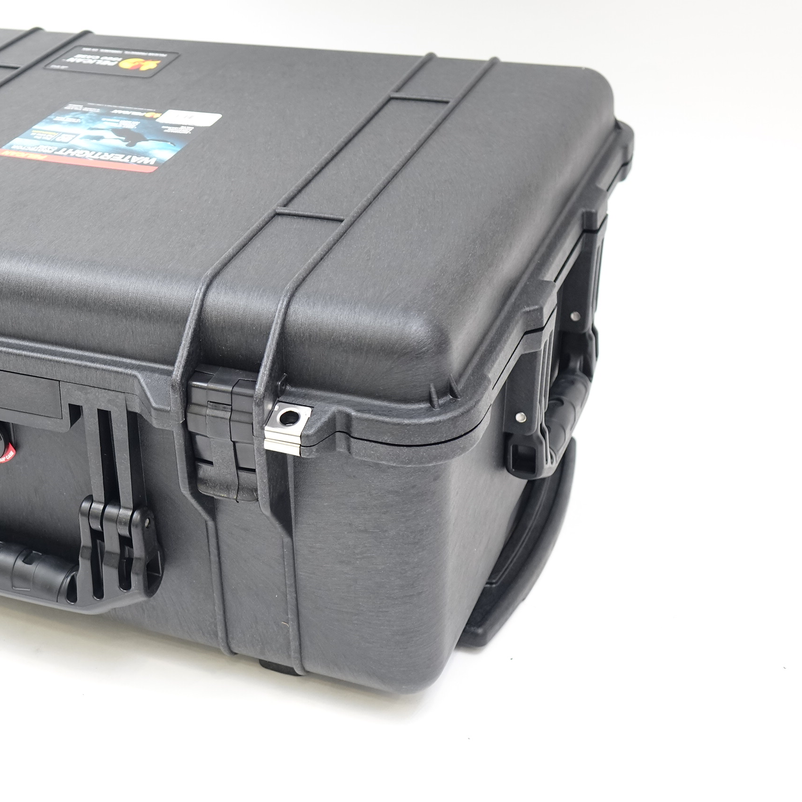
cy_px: 373
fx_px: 1468
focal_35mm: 56
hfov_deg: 29.9
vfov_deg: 30.5
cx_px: 175
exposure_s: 1/50
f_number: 2.8
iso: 320
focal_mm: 15.13
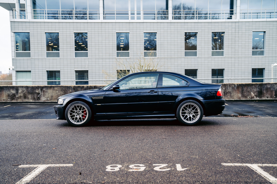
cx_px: 138
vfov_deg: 34.2
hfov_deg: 49.6
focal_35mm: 39
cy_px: 92
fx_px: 300
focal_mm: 39
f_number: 3.5
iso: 320
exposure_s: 1/200
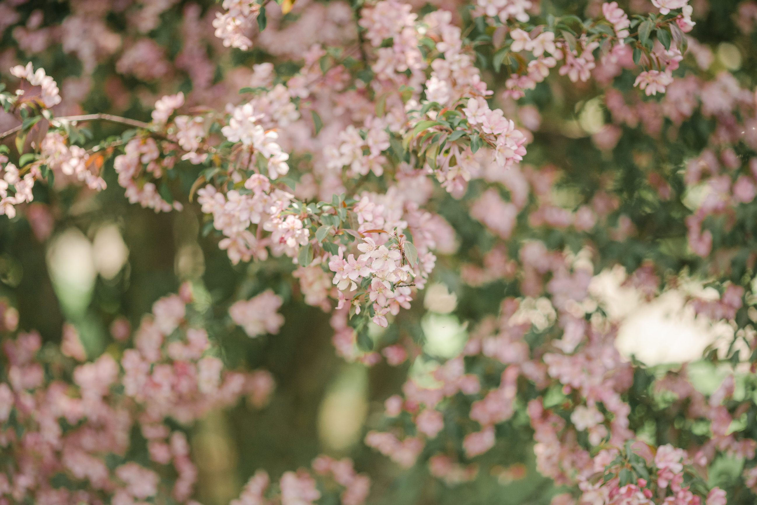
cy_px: 252
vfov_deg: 10.2
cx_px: 378
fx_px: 2839
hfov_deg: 15.2
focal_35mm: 135
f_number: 2
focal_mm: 135
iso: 1600
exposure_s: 1/6400
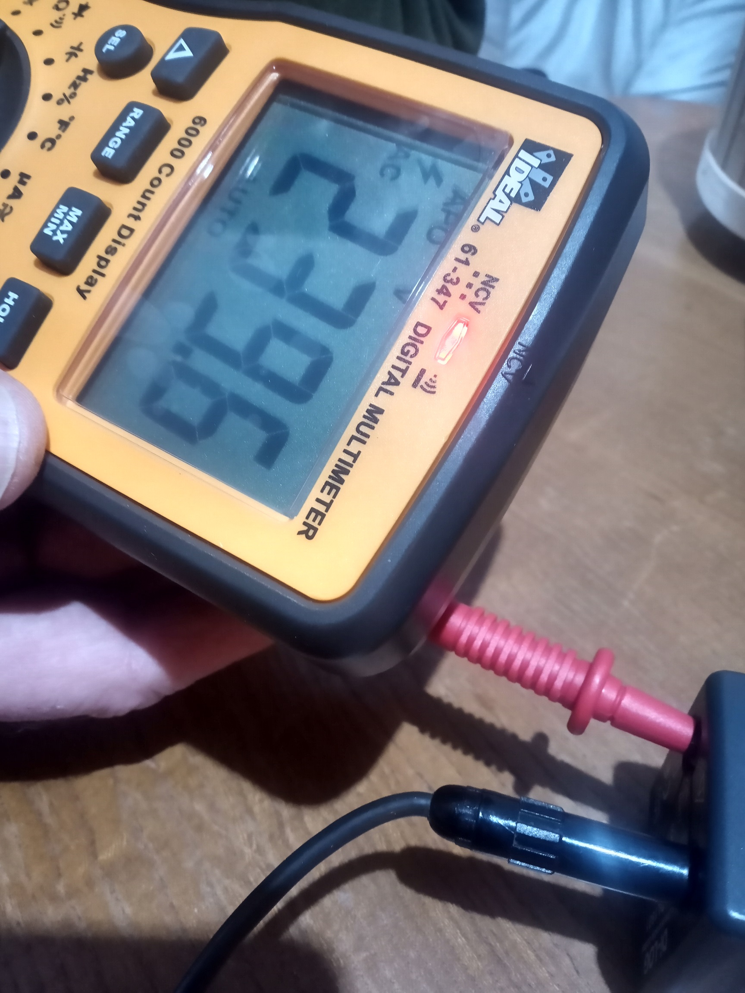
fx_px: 803
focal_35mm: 28
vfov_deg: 63.4
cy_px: 496
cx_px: 372
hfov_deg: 49.7
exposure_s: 1/20
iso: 840
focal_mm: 3.44
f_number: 2
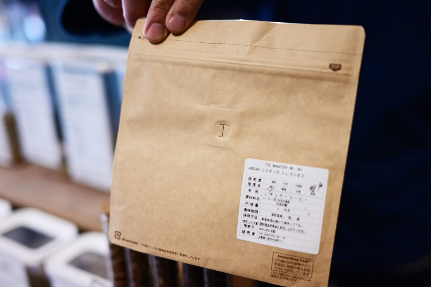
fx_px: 479
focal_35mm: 40
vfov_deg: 33.4
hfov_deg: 48.5
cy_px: 144
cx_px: 216
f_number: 2
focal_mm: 40
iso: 800
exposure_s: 1/800
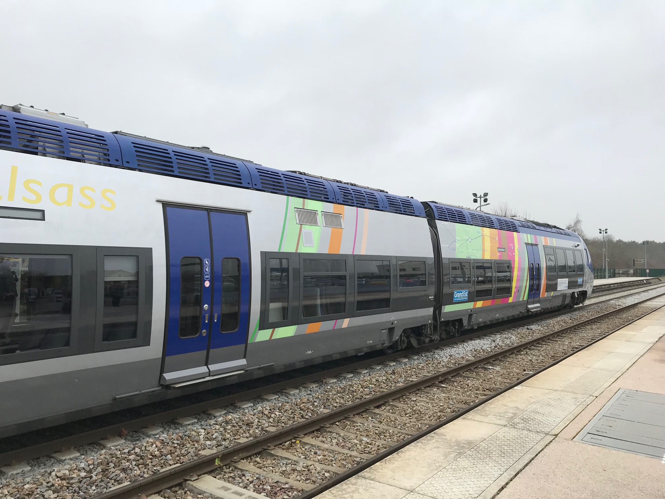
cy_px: 250
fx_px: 538
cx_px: 332
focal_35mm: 28
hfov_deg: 63.4
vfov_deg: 49.7
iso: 20
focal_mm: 3.99
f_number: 1.8
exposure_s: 1/416
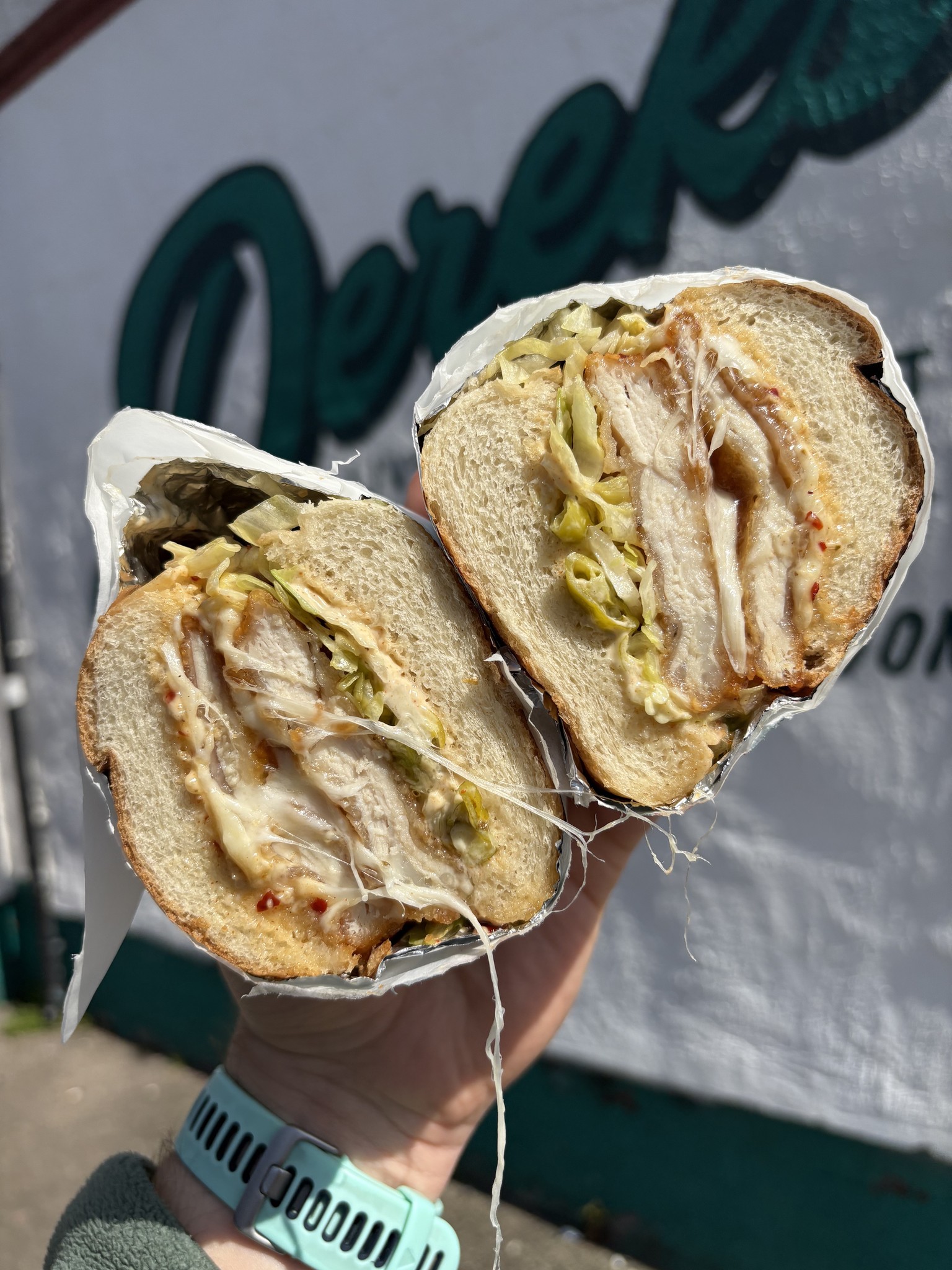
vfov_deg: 67.3
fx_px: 953
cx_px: 476
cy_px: 635
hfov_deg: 53.1
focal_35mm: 26
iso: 50
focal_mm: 5.96
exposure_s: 1/6329
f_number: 1.6
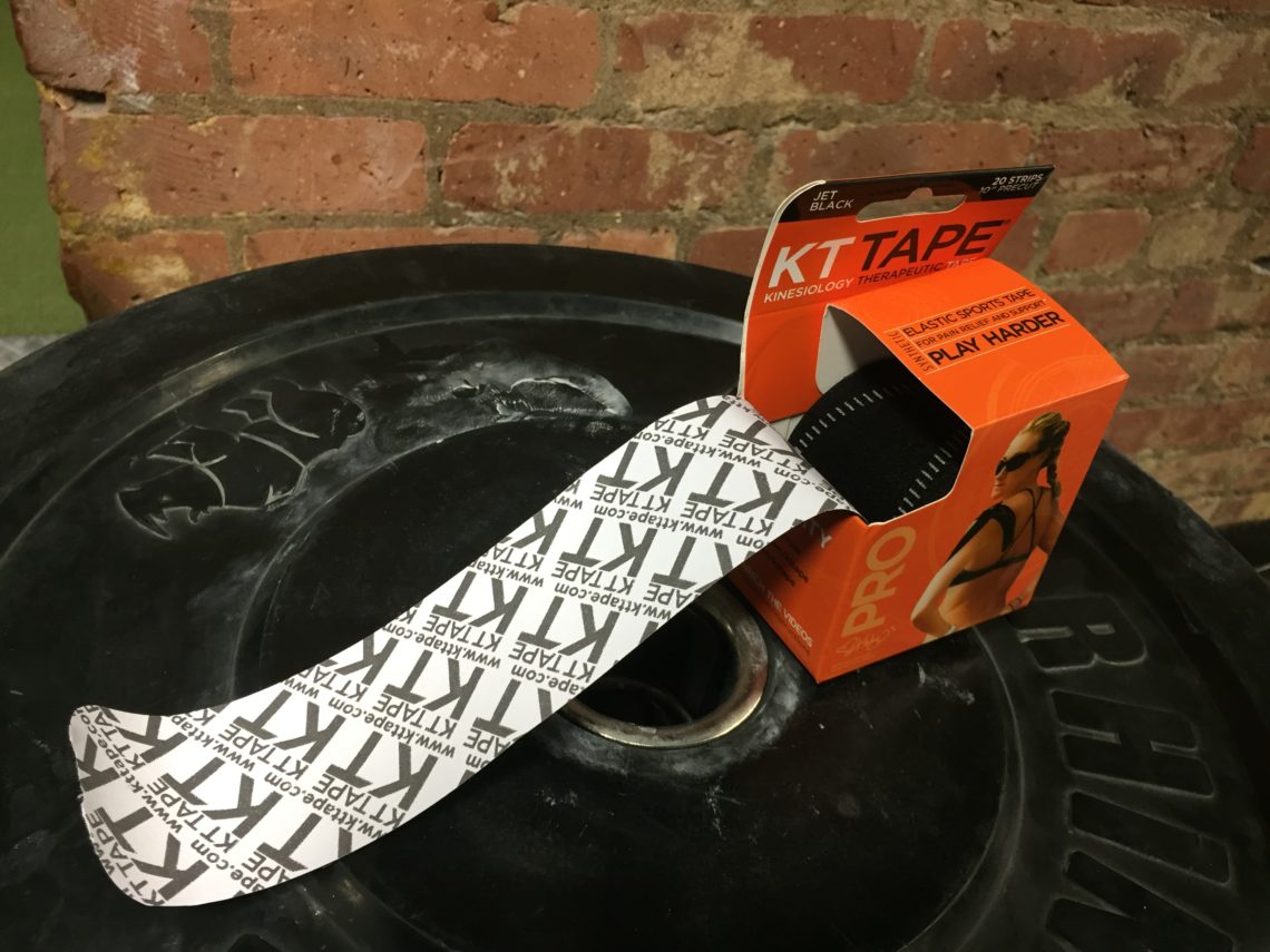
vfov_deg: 48.2
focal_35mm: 29
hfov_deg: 61.7
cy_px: 476
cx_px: 635
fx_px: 1064
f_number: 2.2
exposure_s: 1/30
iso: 100
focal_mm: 4.15
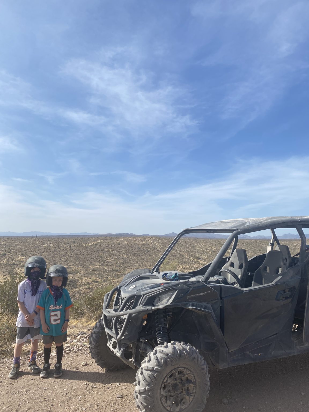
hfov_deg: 53.1
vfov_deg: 67.3
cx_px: 154
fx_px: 309
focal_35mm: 26
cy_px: 206
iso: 32
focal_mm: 4.25
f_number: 1.8
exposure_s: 1/3401
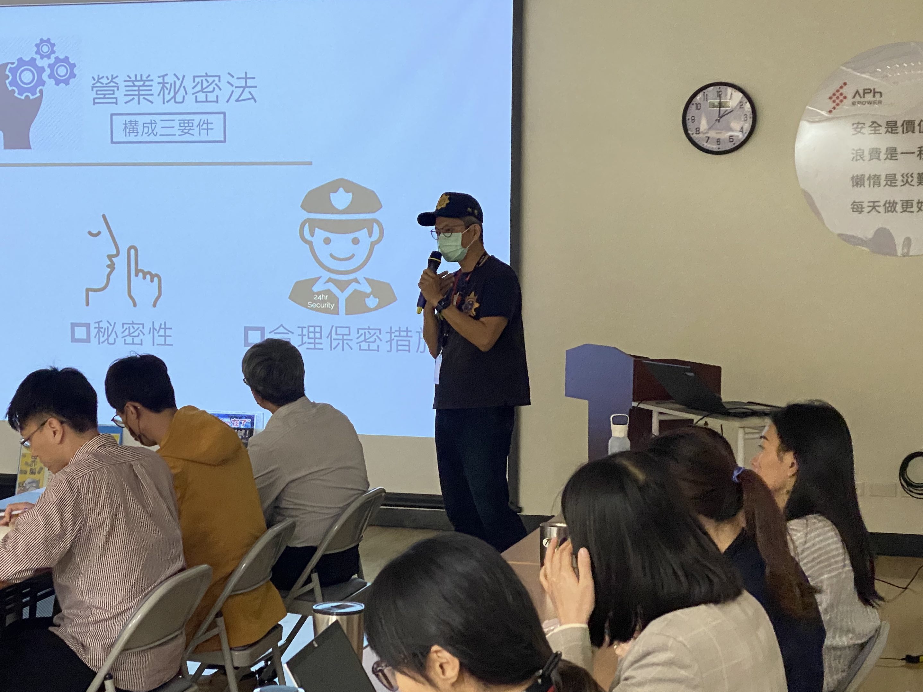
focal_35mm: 73
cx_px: 329
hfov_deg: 26.6
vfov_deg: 20.2
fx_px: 1946
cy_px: 391
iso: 500
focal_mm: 6
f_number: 2
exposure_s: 1/60
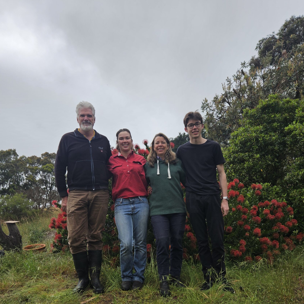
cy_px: 214
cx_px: 164
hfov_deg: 52.5
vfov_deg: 51.1
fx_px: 308
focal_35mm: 31
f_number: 1.8
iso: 25
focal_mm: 5.4
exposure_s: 1/1418
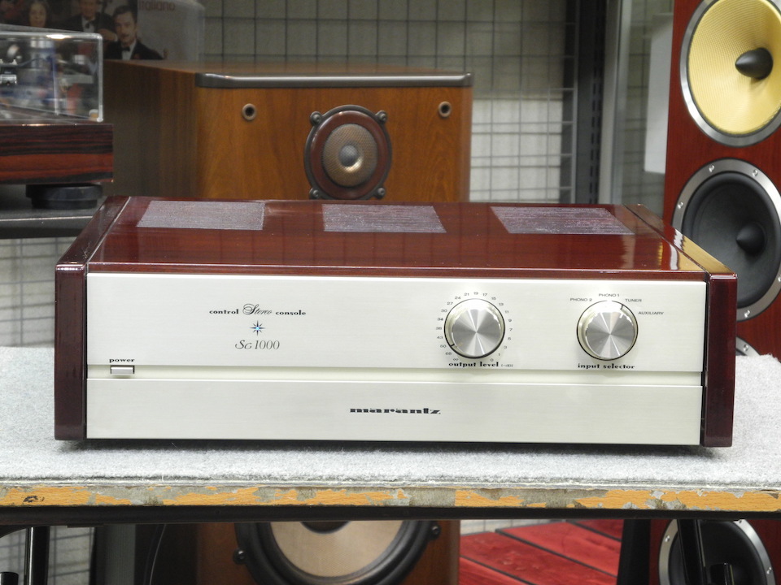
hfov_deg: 18.7
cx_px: 390
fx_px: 2369
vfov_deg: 14.1
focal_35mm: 105
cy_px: 292
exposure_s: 1/12.8
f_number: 4.5
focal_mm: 22.5
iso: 400
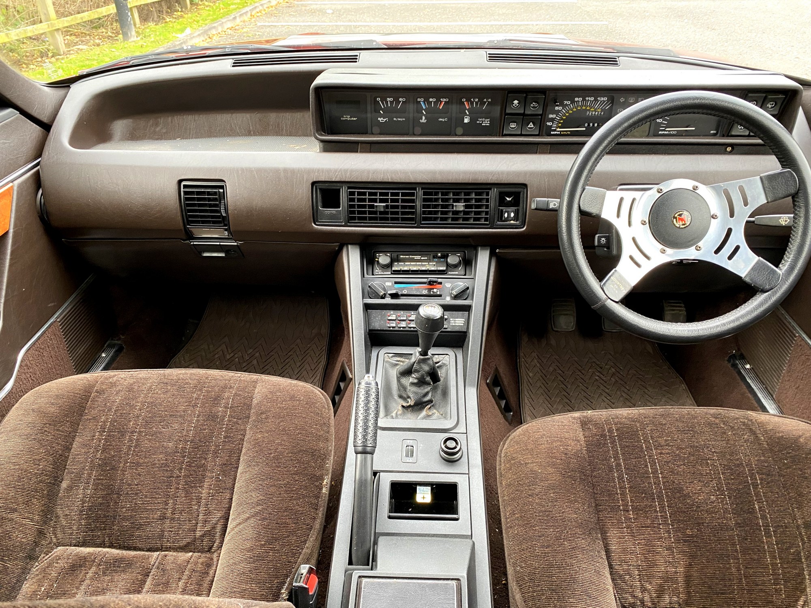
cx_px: 406
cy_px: 304
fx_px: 609
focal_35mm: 26
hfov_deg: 67.3
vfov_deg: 53.1
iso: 160
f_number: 1.8
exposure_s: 1/60
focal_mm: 4.25
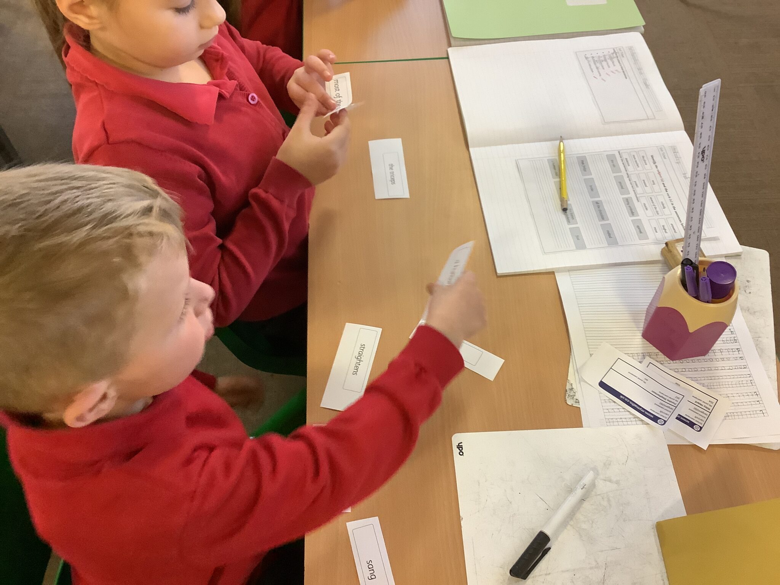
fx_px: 699
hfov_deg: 58.4
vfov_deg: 45.4
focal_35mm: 31
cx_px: 390
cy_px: 292
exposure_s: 1/40
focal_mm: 3.3
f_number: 2.4
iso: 320
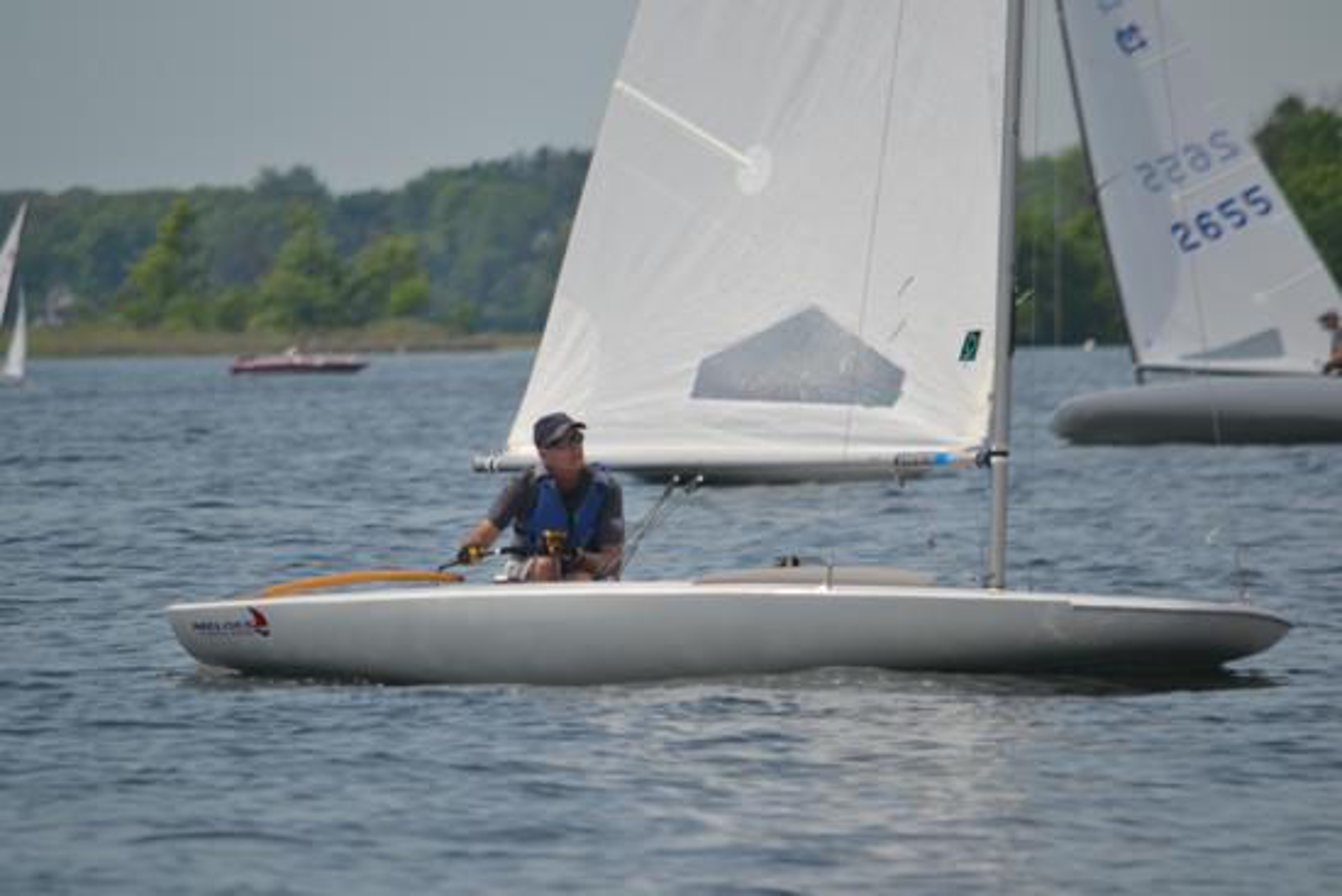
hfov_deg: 4.6
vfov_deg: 3.1
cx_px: 671
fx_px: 16778
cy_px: 448
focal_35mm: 450
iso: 100
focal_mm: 300
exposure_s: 1/320
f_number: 5.6
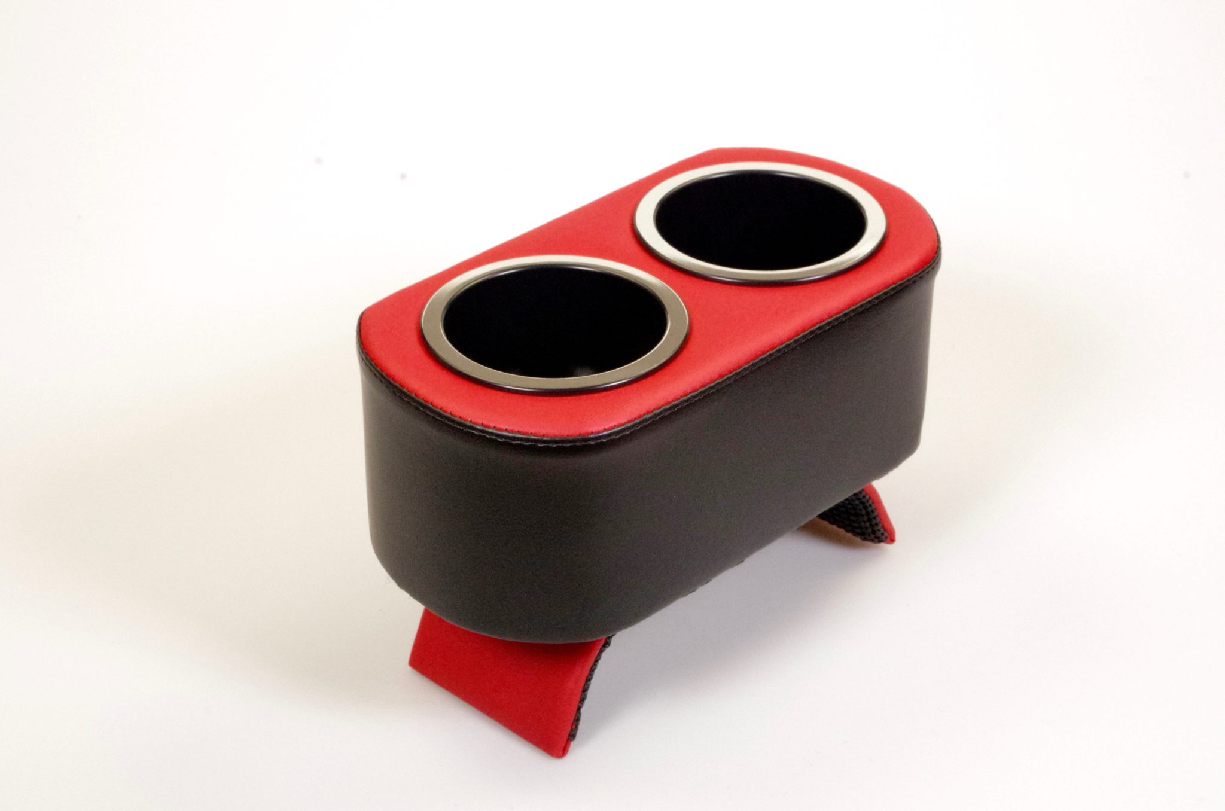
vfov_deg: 17.1
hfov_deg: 25.6
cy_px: 406
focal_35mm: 80
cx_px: 612
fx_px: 2699
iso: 6400
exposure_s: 1/60
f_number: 14
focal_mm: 53
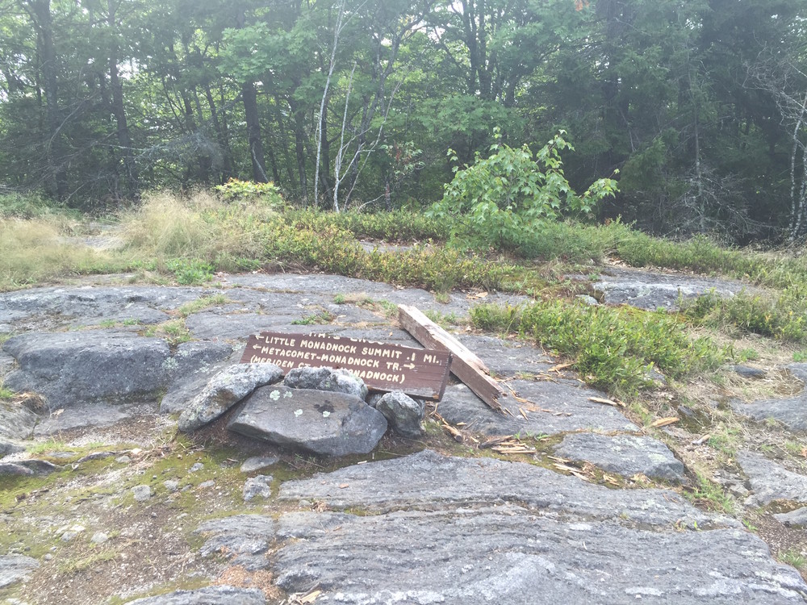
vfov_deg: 48.2
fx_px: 676
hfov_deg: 61.7
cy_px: 302
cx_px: 404
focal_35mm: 29
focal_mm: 4.15
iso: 32
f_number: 2.2
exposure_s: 1/169
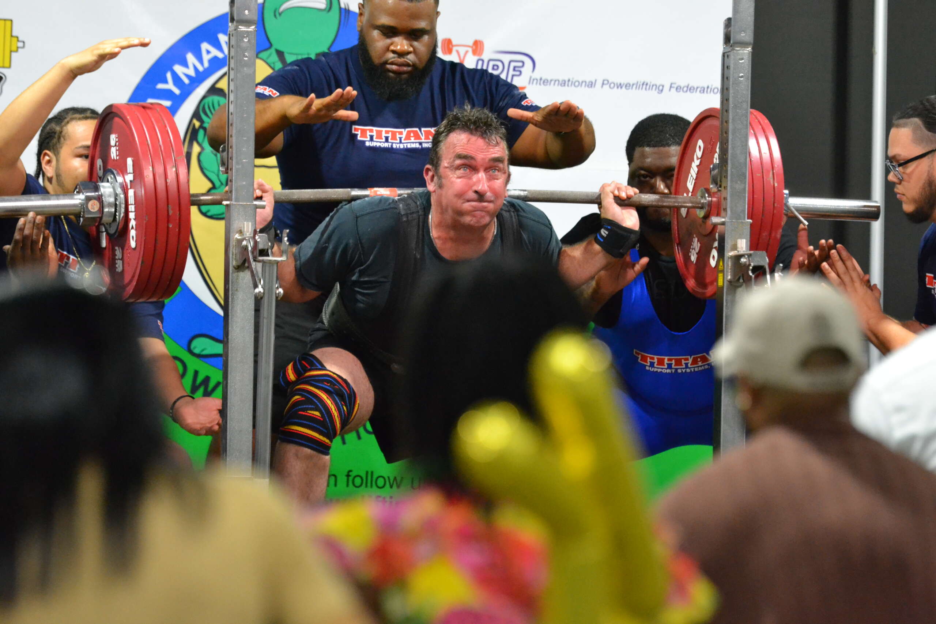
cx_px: 468
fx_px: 5850
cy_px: 312
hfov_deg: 9.1
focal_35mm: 225
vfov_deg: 6.1
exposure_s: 1/400
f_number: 2.8
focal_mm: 150
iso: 3200
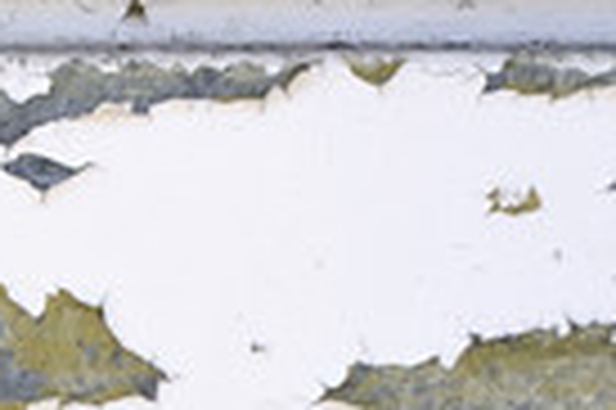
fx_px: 4614
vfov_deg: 5.0
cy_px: -284
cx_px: -1497
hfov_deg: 6.6
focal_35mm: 270
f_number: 6.3
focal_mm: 24
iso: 200
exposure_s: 1/100
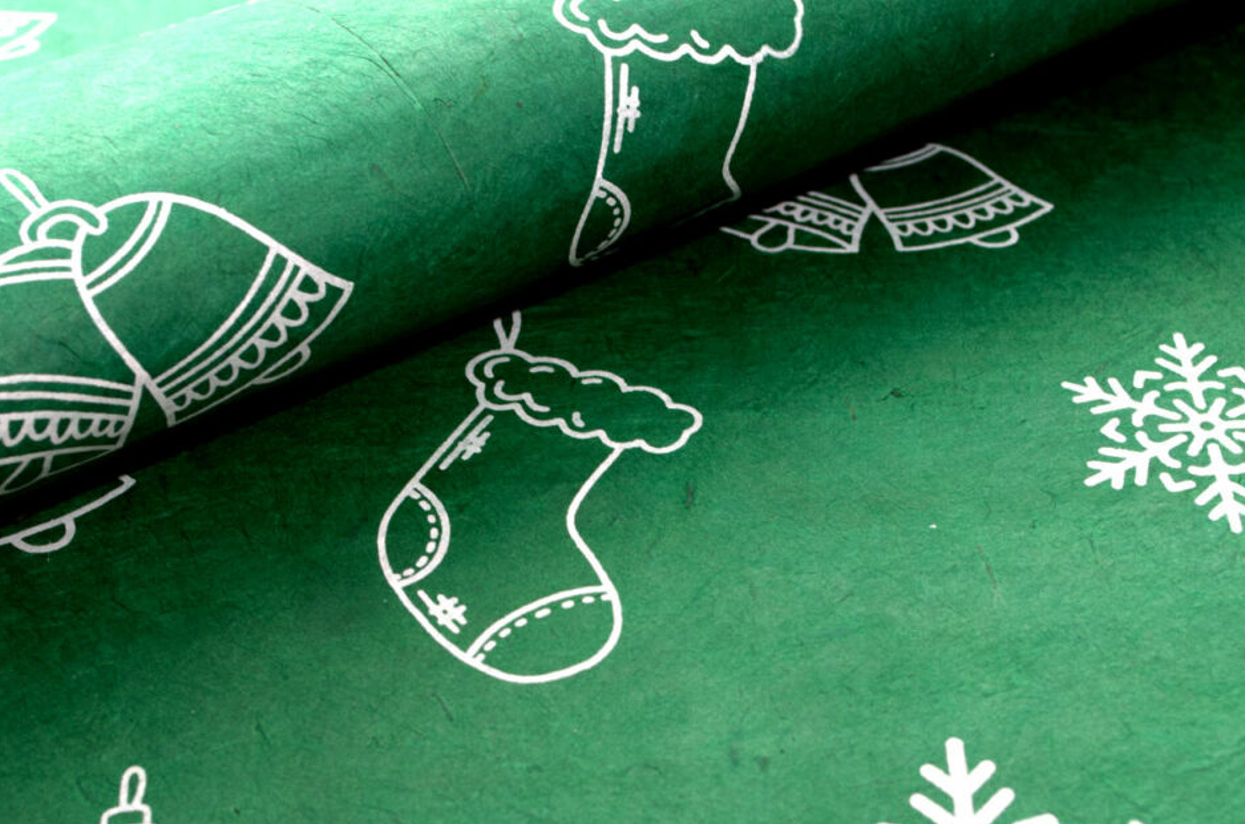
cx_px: 581
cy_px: 510
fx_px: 2829
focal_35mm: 82
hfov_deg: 24.8
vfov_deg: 16.5
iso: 100
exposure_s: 1/60
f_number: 7.1
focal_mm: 40
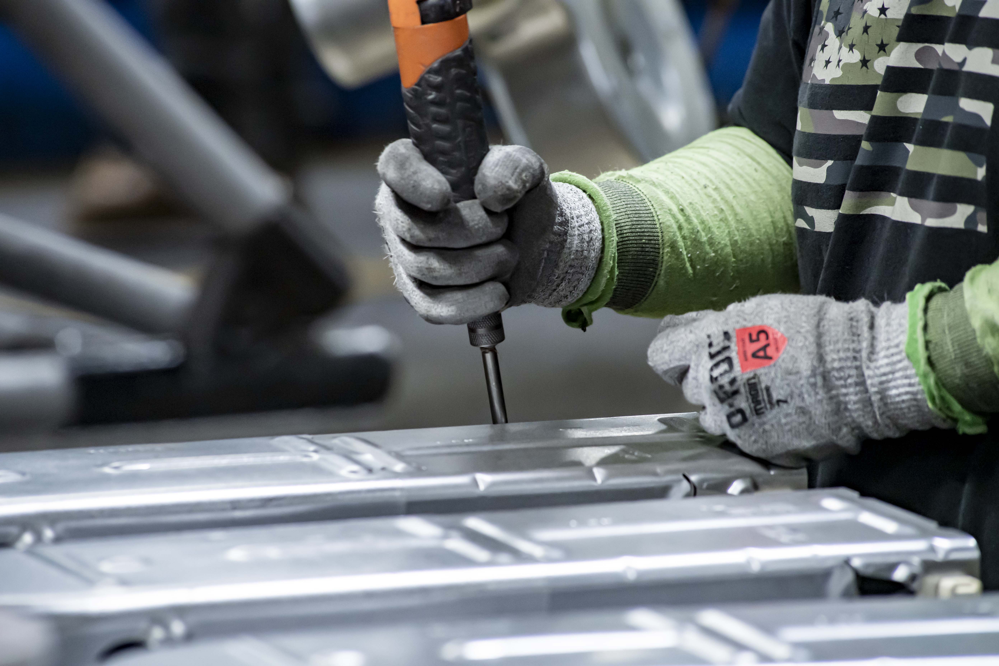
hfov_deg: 10.3
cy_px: 333
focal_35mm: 200
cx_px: 500
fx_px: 5550
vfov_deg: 6.9
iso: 5000
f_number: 7.1
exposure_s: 1/200
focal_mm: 200
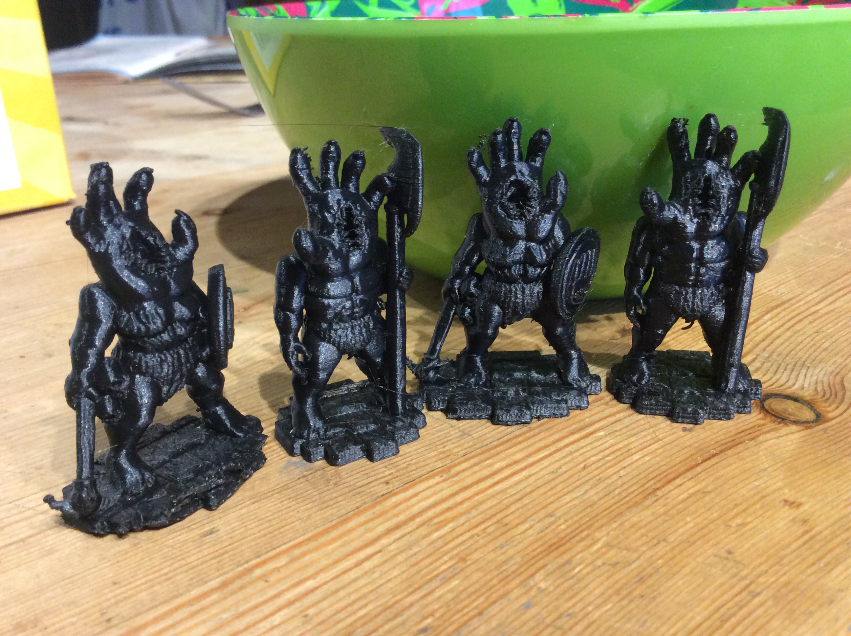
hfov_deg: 56.9
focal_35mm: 32
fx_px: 786
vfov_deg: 44.1
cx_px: 426
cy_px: 318
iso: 200
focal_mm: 3.3
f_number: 2.4
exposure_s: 1/25
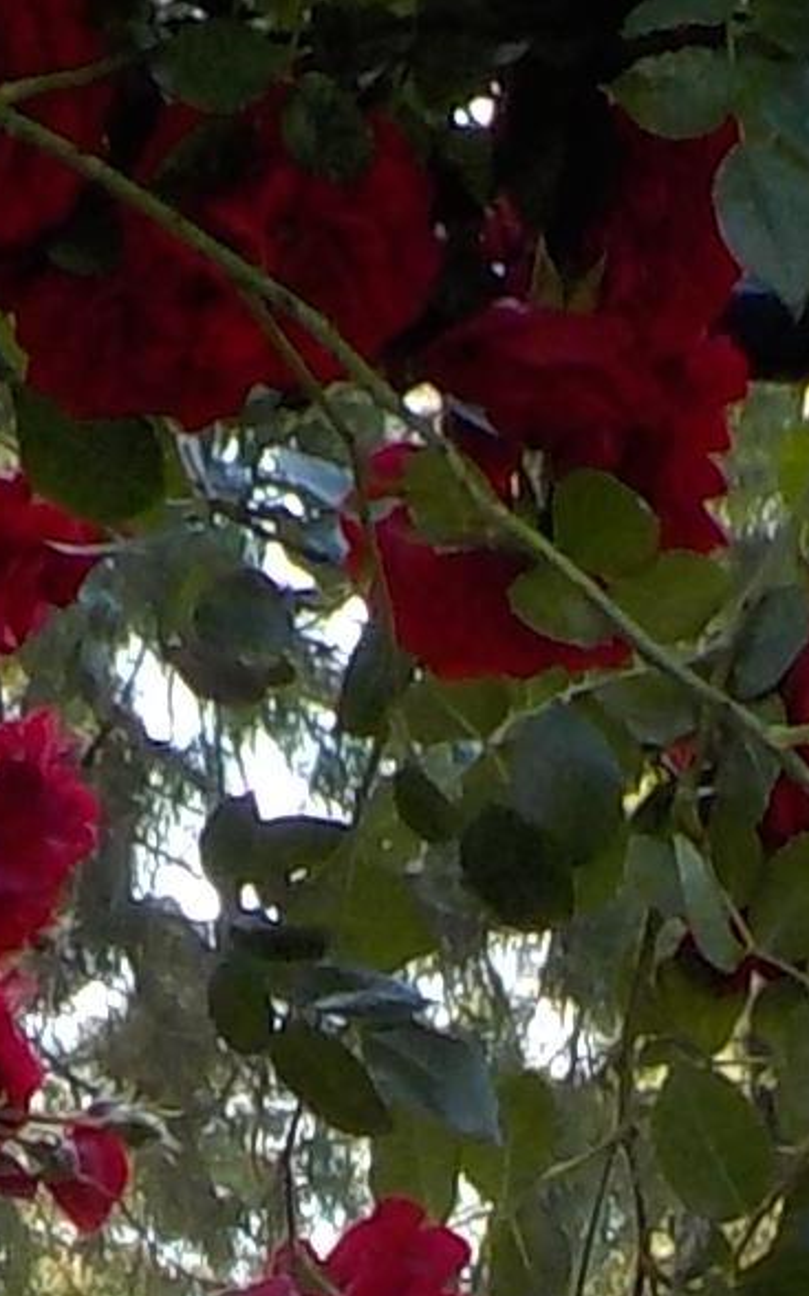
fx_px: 7945
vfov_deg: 8.7
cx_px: 586
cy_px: 2733
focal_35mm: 225
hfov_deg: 5.8
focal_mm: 4.1
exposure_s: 1/80
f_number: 3.3
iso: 125
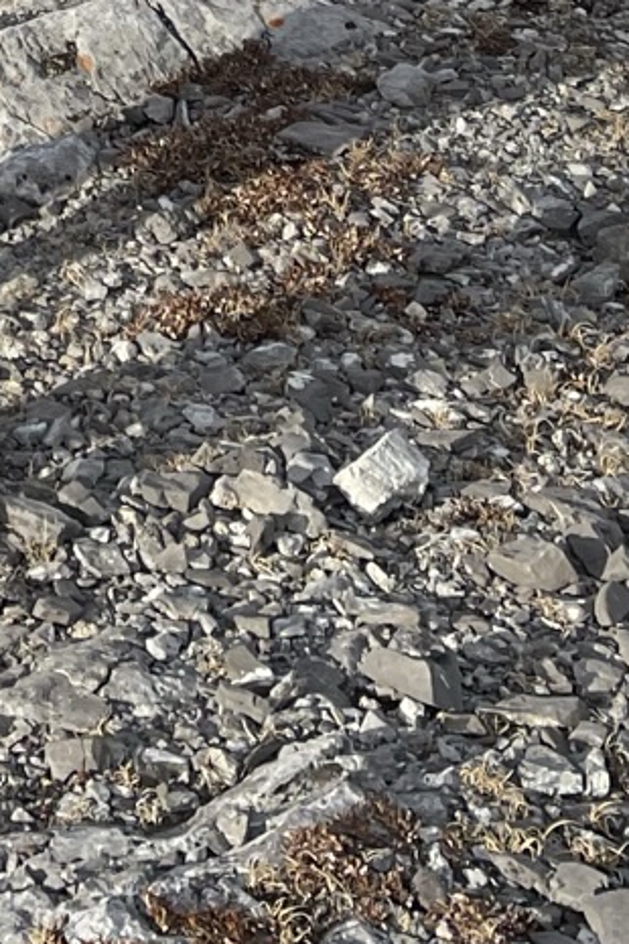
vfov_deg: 15.0
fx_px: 3119
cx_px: -517
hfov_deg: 10.8
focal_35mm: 119
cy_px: -759
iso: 32
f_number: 1.6
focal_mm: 5.1
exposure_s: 1/2545
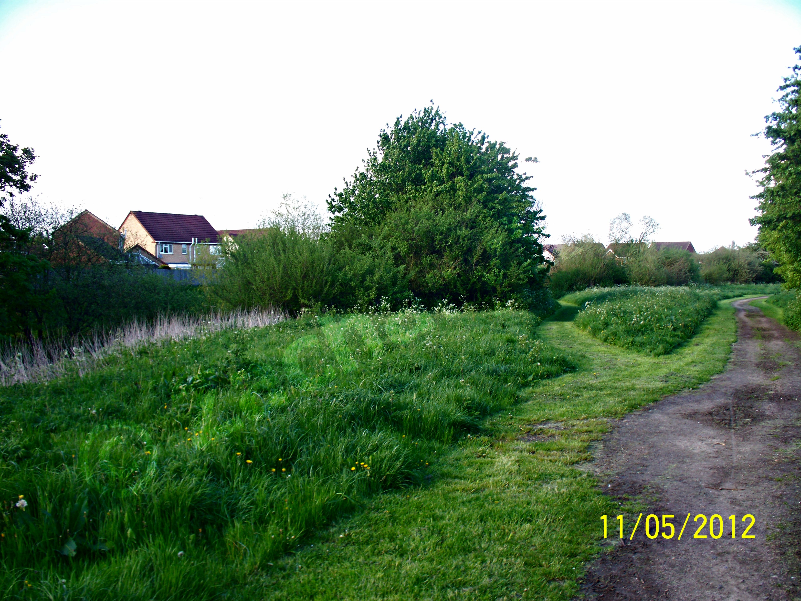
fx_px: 833
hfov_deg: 51.4
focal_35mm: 36
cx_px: 400
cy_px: 300
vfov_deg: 39.7
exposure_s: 1/100
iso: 64
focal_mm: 7.54
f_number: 2.8
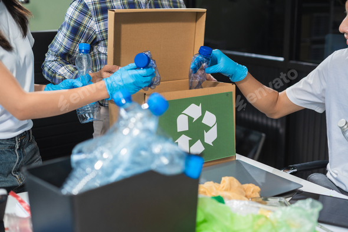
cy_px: 116
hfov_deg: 39.6
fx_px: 483
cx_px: 174
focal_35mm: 50
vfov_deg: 27.0
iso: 500
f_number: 2.8
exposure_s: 1/160
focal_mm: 50
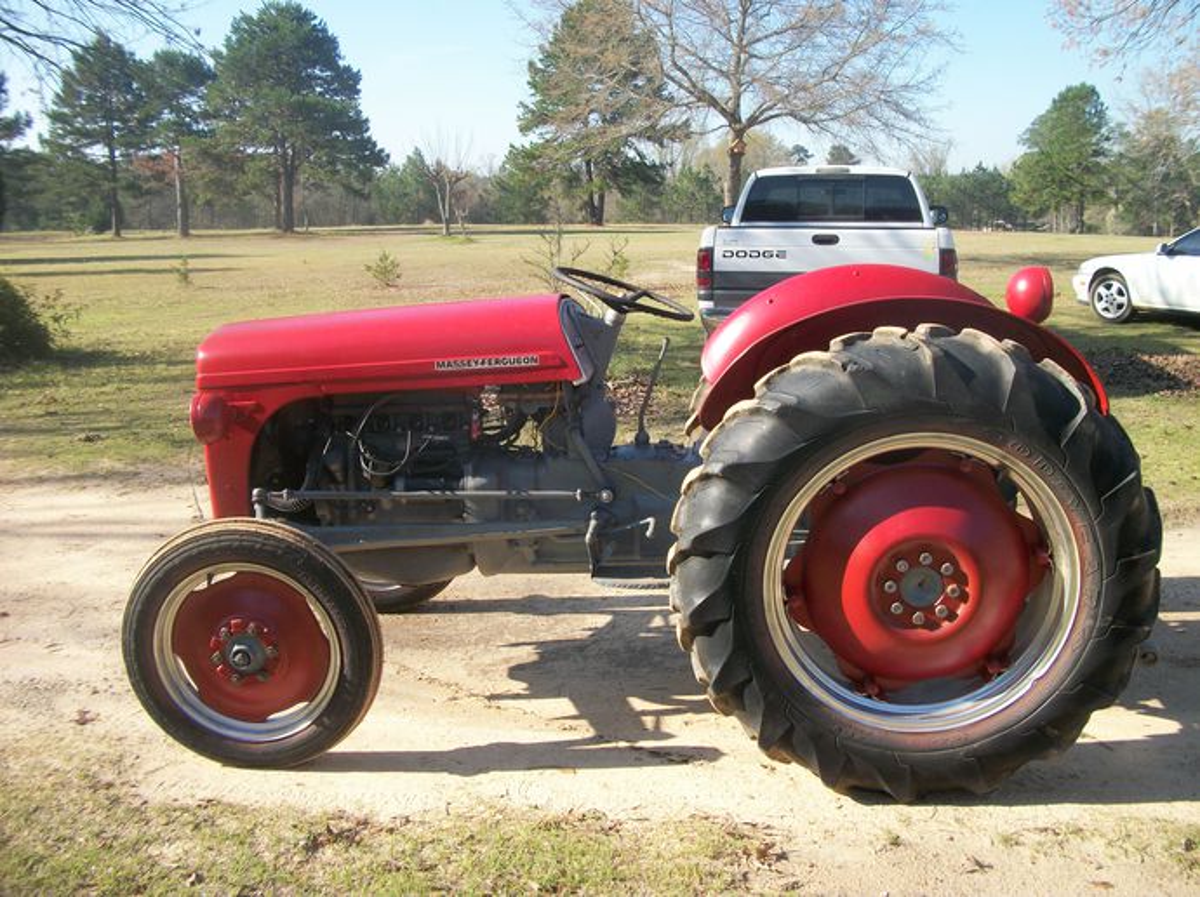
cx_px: 600
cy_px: 448
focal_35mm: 32
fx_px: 1108
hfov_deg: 56.9
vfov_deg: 44.1
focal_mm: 5.7
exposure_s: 1/80
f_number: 8.8
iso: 80
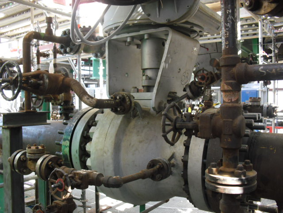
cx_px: 142
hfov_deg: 51.4
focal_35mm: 36
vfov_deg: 39.7
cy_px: 106
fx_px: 294
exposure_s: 1/20
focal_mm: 6.3
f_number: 3.1
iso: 200
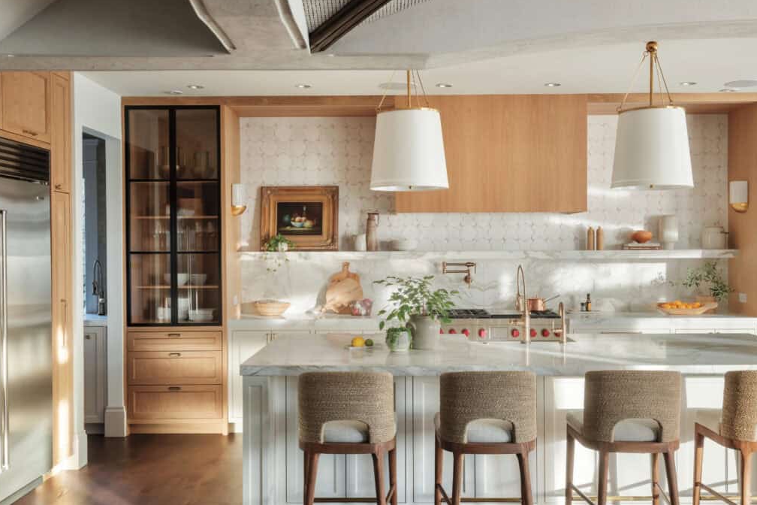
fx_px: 841
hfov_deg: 48.5
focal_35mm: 40
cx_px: 391
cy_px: 259
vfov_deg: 33.4
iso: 100
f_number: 13
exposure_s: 1/2
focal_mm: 32
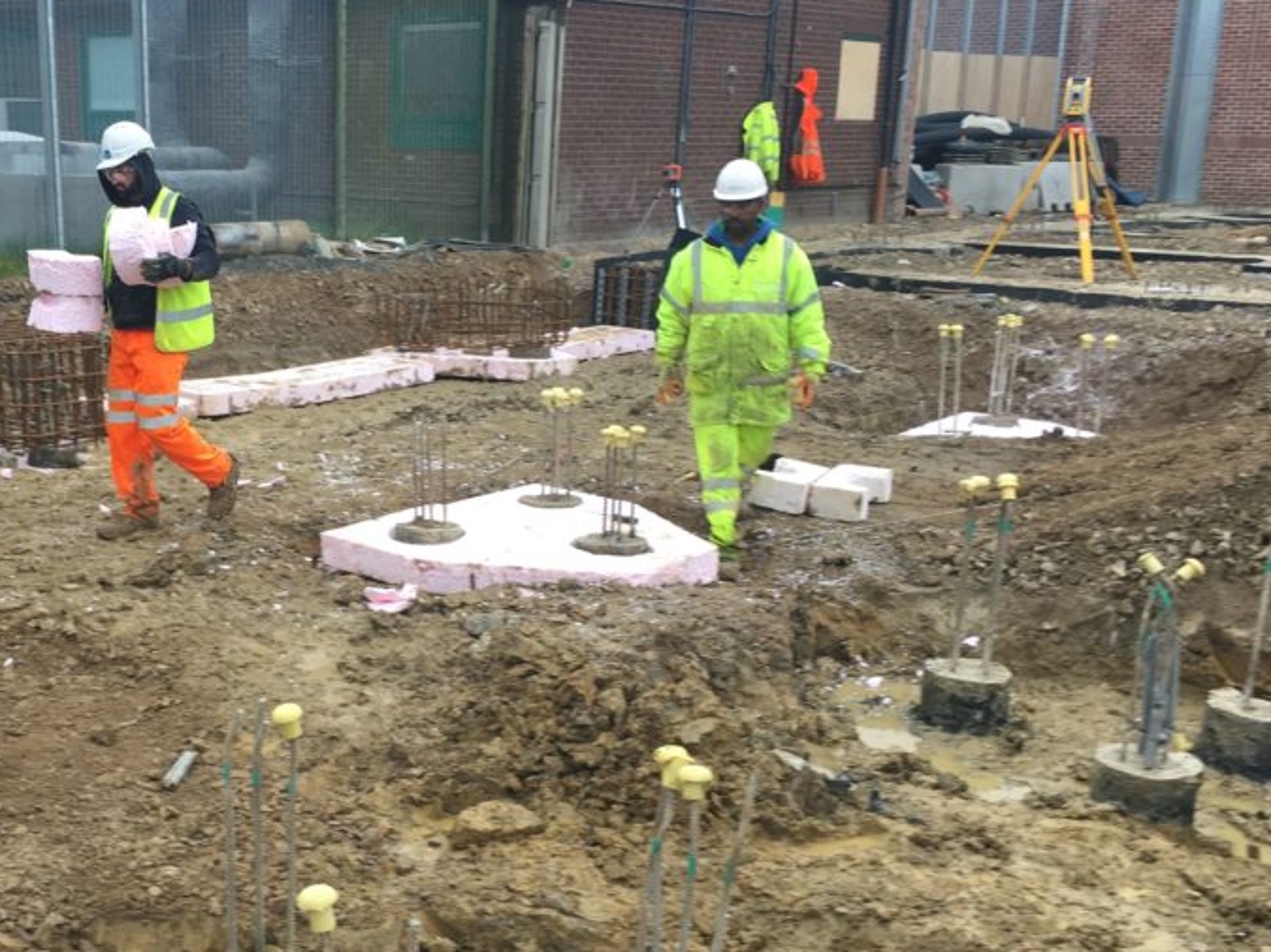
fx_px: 1615
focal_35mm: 44
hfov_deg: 41.8
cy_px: 553
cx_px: 335
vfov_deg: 32.8
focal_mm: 4.15
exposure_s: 1/109
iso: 25
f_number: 2.2
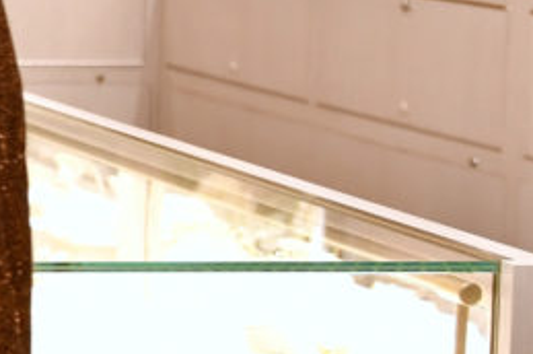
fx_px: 2898
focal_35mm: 196
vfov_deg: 7.0
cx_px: -877
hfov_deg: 9.1
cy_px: 29
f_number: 2.8
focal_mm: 22
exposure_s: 1/125
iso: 640
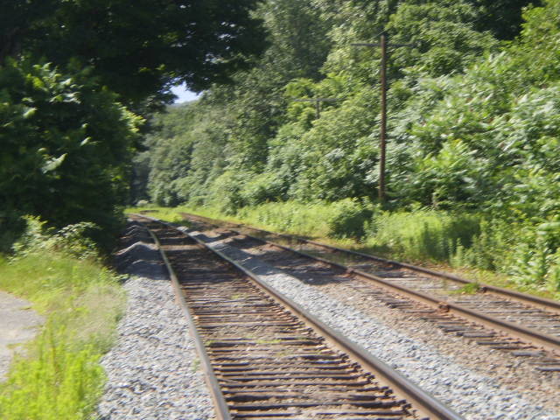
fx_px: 1747
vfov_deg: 13.7
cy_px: 210
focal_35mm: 108
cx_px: 280
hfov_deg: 18.2
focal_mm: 18.9
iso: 64
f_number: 5.9
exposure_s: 1/125
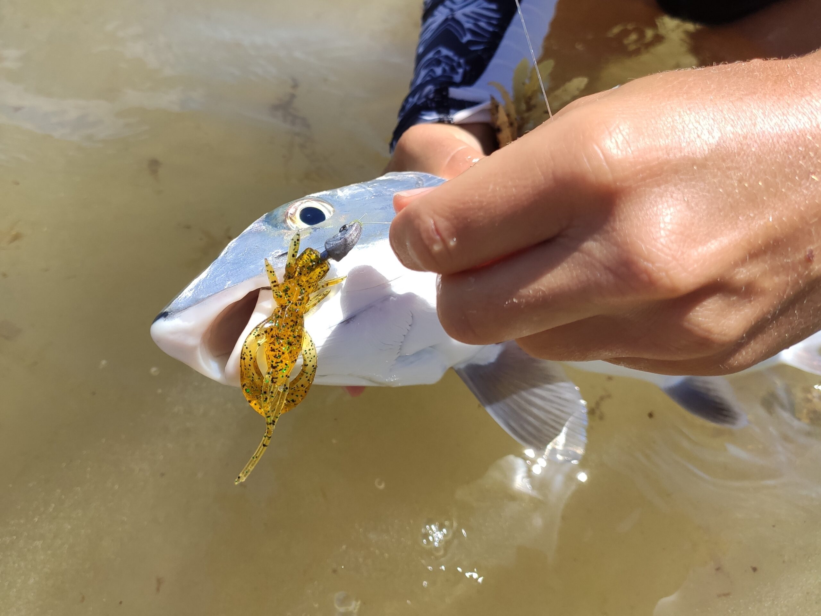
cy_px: 308
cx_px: 410
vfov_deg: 53.1
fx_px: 617
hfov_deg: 67.3
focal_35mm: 26
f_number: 1.75
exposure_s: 1/1479
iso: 112
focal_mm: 4.77
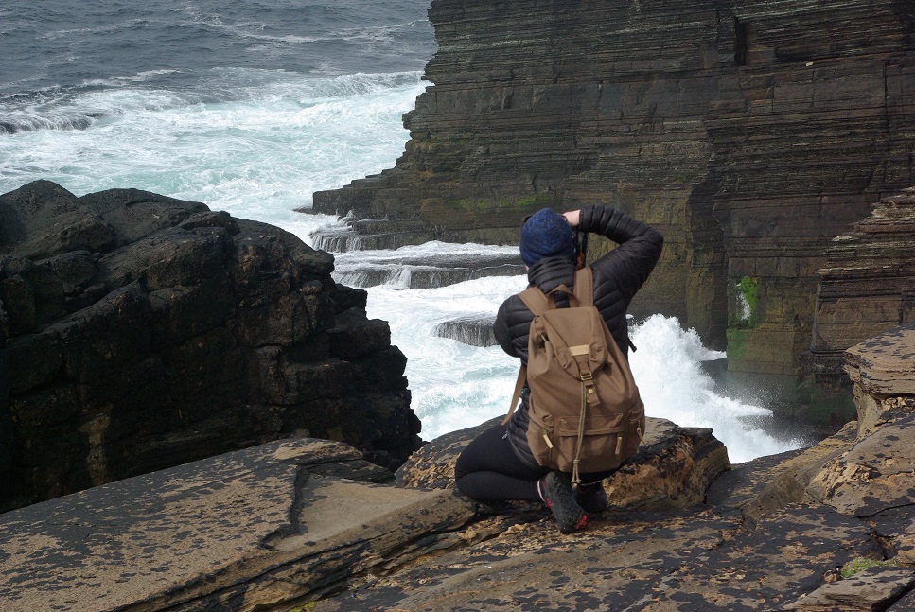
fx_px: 2099
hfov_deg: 24.6
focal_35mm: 82
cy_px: 306
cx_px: 458
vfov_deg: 16.6
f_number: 13
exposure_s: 1/1000
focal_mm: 55
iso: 800
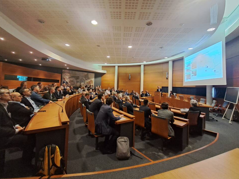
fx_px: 97
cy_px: 84
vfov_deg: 85.6
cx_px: 119
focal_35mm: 14
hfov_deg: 102.1
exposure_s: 1/25
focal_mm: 1.74
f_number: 2.2
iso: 320
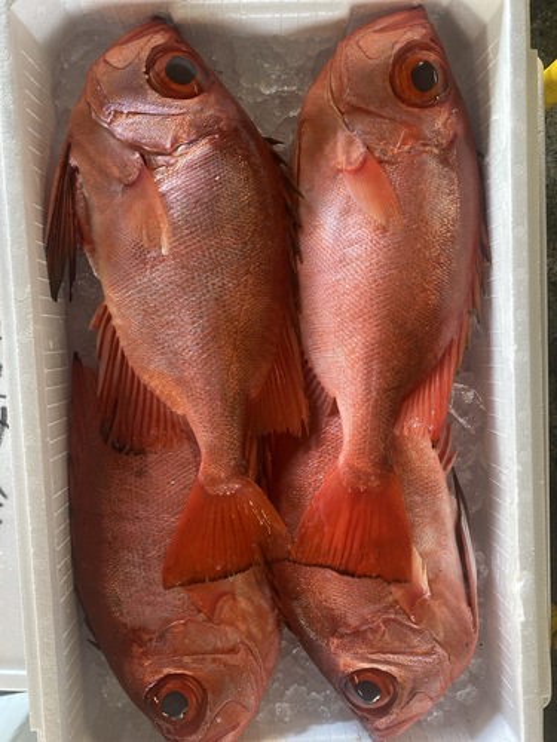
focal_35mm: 26
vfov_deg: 67.3
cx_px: 278
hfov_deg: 53.1
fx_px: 558
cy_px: 371
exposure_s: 1/60
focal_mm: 4.25
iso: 200
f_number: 1.8
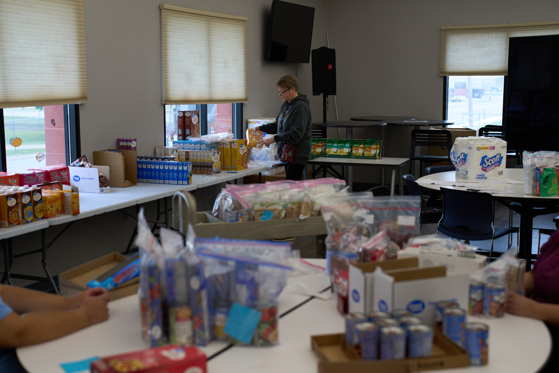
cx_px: 280
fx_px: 776
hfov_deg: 39.6
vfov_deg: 27.0
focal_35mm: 50
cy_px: 186
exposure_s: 1/250
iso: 640
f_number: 2.5
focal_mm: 50
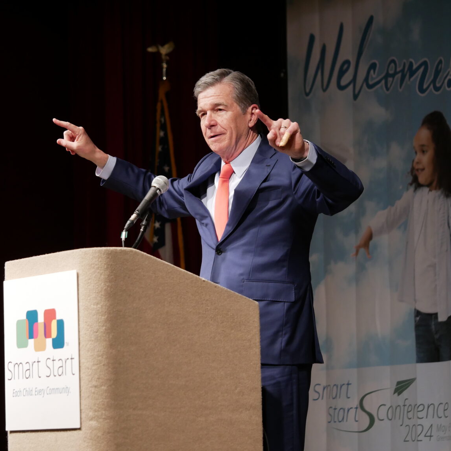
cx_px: 167
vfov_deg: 8.7
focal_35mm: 201
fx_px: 2963
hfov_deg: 8.7
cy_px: 226
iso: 1000
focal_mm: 85
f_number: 2.8
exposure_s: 1/200
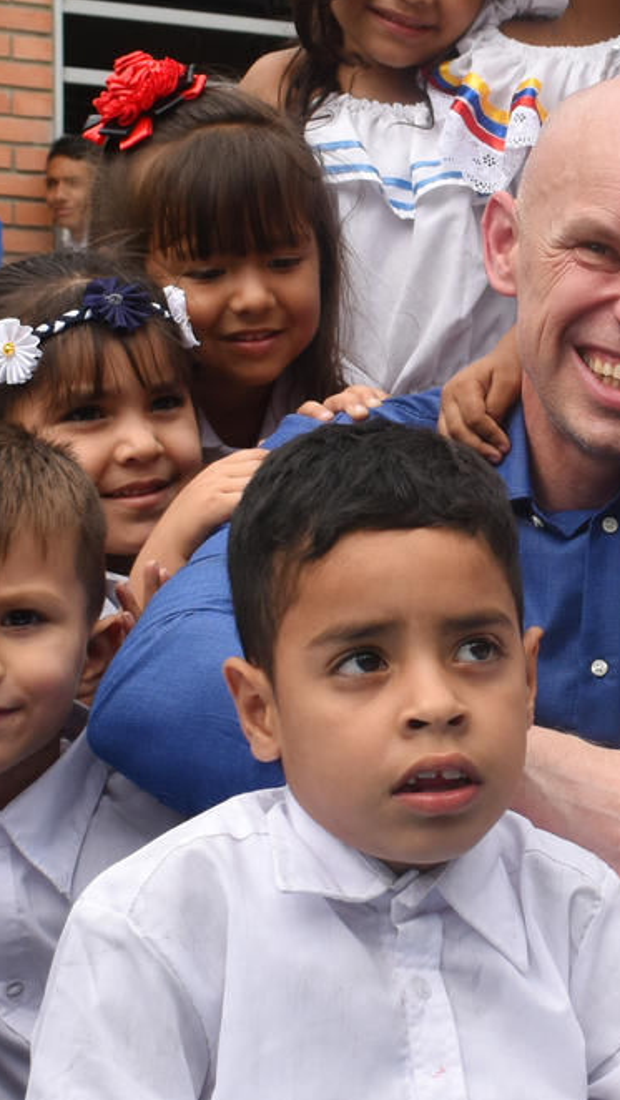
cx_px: 678
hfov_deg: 10.8
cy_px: 513
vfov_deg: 19.3
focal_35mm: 111
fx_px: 3240
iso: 200
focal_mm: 26
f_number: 8
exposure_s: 1/500
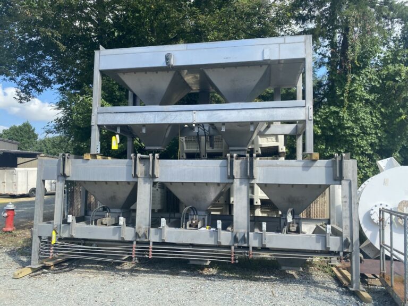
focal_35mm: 26
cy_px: 153
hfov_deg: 67.3
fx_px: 306
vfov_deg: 53.1
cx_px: 204
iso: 32
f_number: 1.8
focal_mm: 4.25
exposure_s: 1/1147
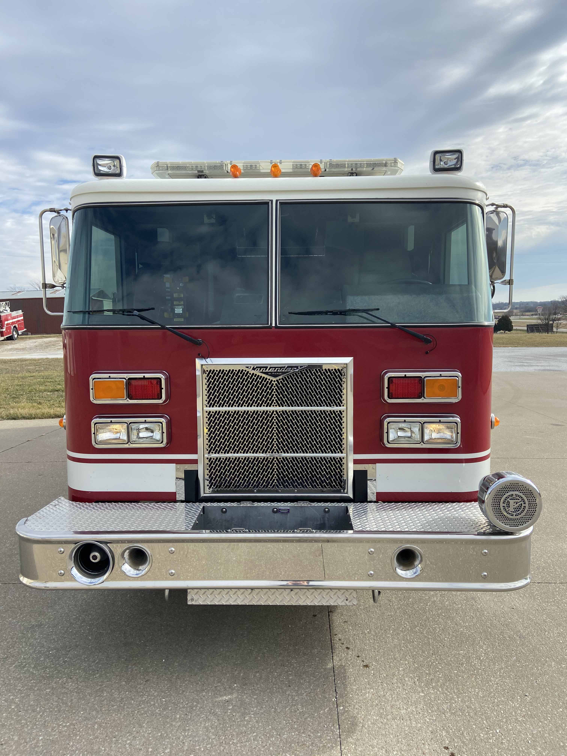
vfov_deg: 67.3
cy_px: 378
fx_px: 568
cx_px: 284
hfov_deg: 53.1
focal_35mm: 26
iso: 32
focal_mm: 4.25
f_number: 1.8
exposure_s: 1/2028
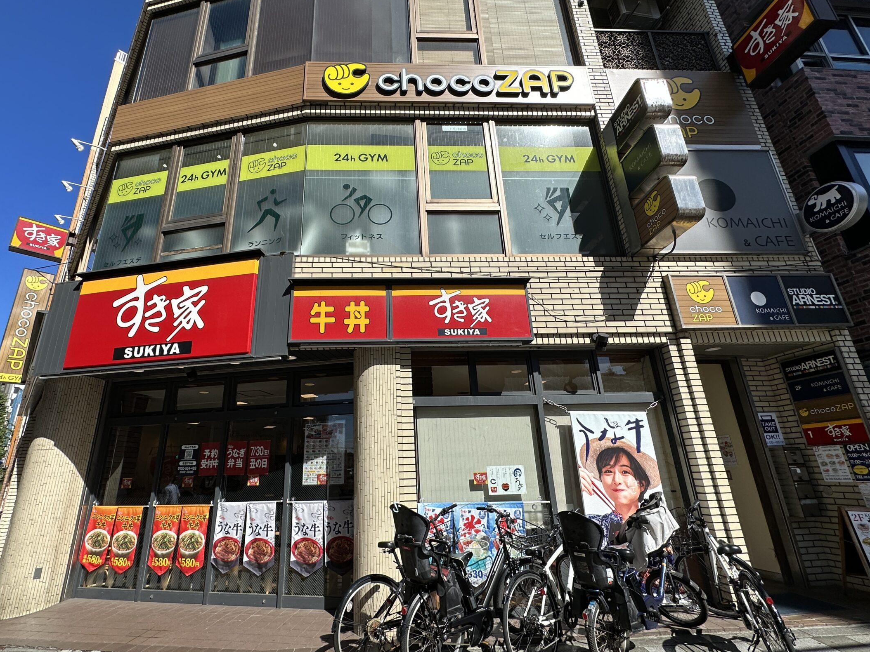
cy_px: 325
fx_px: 427
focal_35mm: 17
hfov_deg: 90.8
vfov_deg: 74.7
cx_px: 395
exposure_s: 1/2398
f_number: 2.2
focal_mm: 2.22
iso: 50
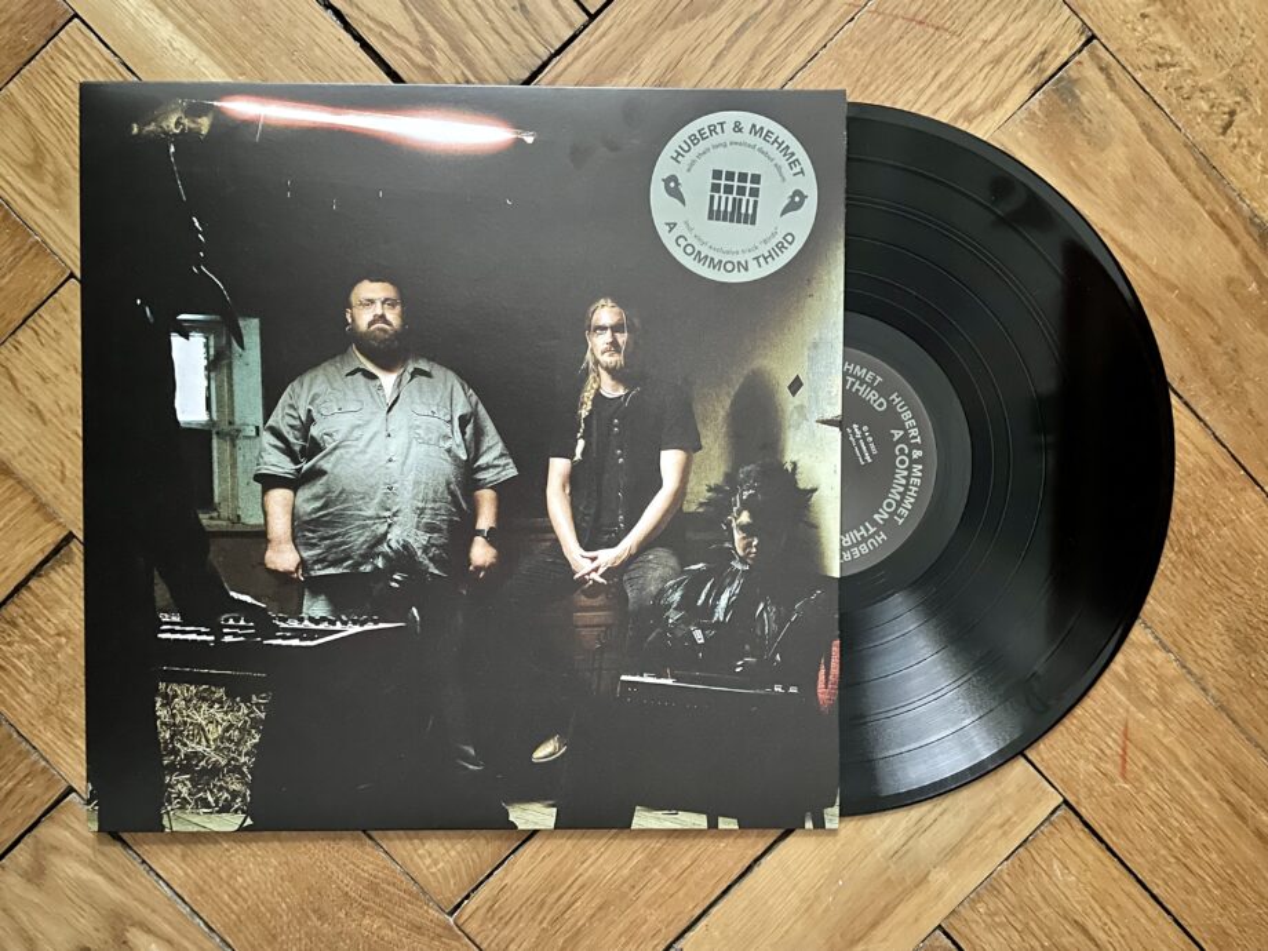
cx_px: 634
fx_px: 952
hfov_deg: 67.3
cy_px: 476
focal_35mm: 26
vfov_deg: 53.1
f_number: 1.6
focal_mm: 4.2
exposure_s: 1/19
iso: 1250
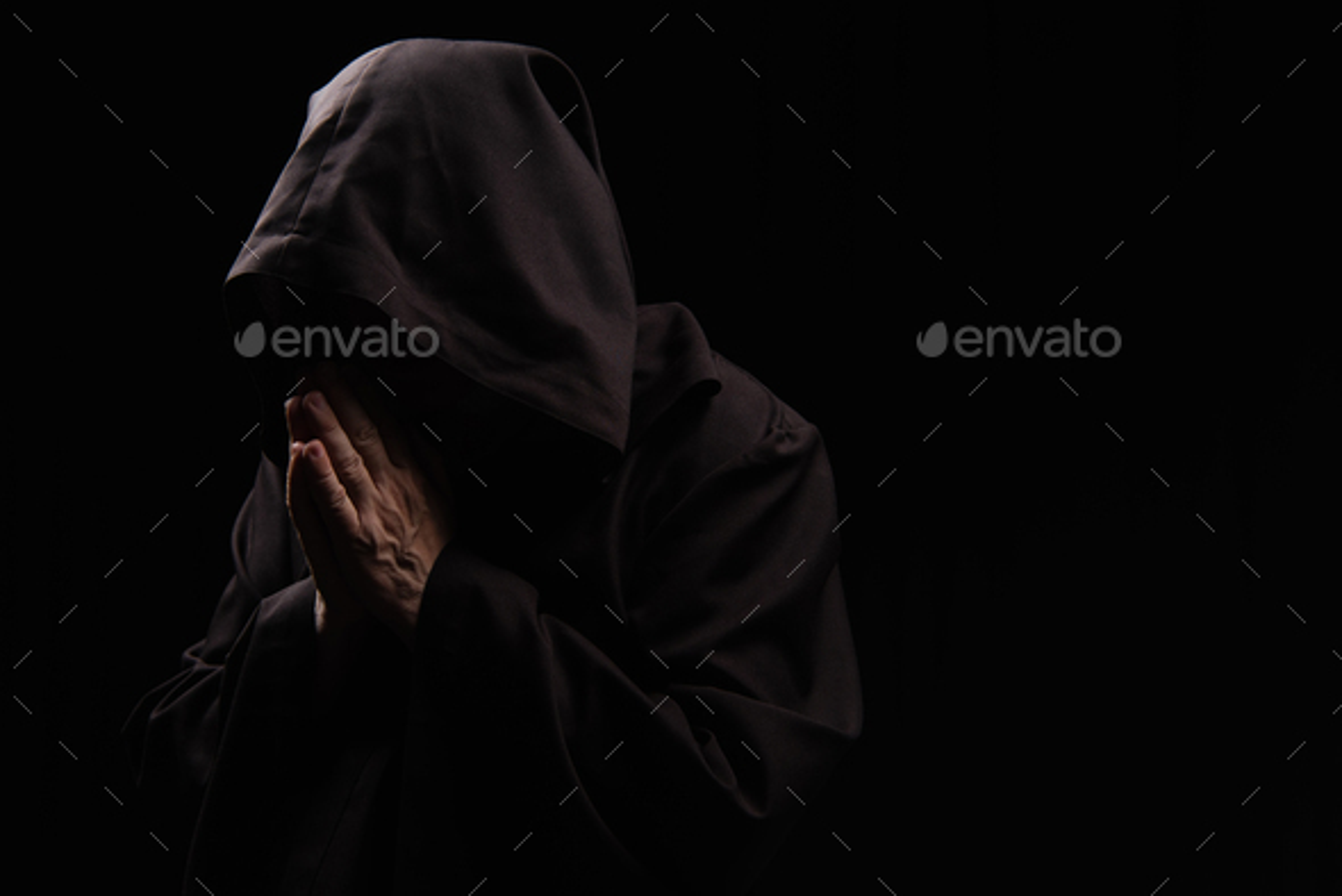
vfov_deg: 30.5
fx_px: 1641
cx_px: 671
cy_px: 448
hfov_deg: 44.5
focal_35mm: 44
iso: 200
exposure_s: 1/160
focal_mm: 44
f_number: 6.3
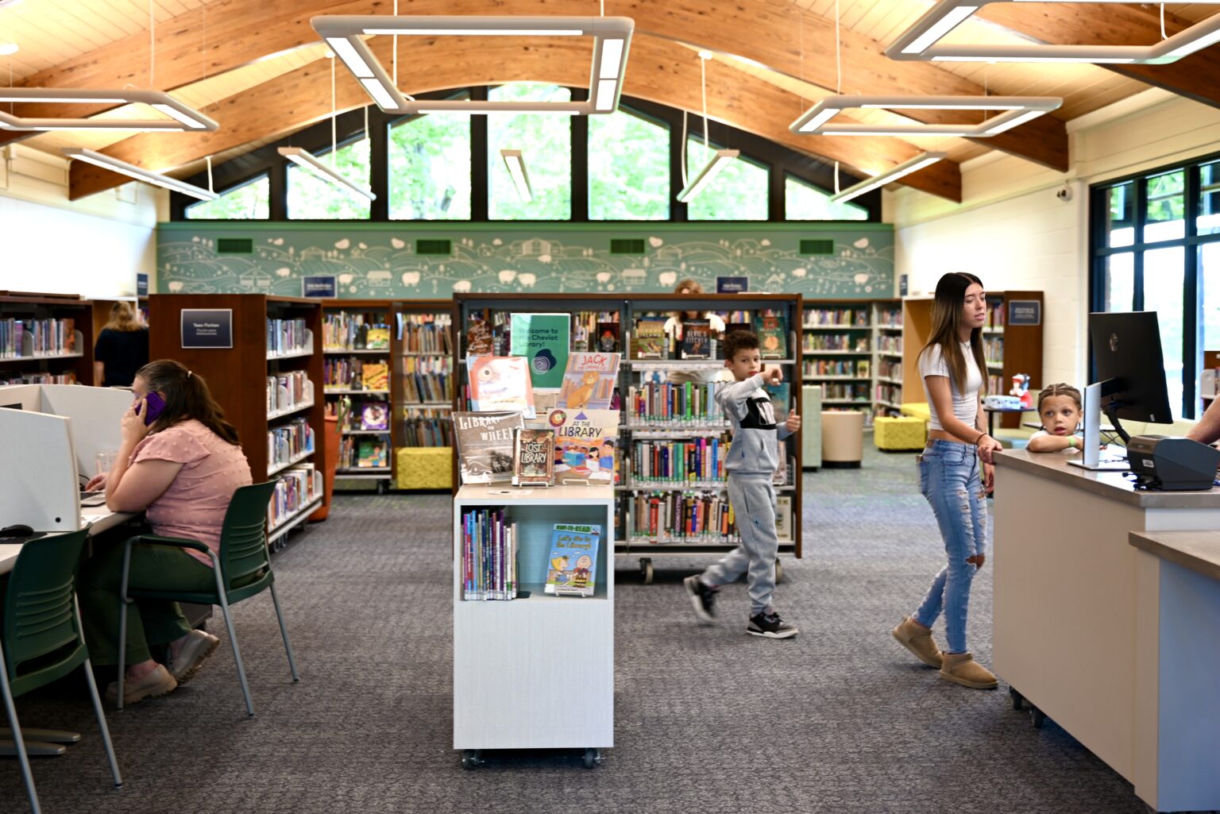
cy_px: 407
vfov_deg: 35.1
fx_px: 1288
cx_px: 610
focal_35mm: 38
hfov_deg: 50.7
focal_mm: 38
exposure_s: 1/40
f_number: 2.8
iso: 220
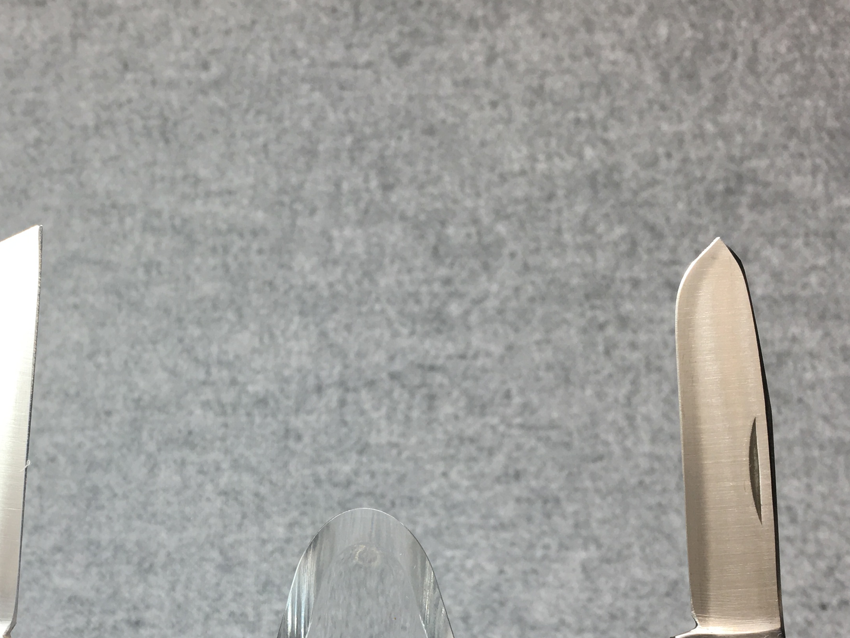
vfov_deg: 26.5
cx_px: 236
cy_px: 522
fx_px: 1326
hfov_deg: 34.9
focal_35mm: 54
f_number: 2.2
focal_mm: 4.15
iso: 40
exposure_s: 1/120
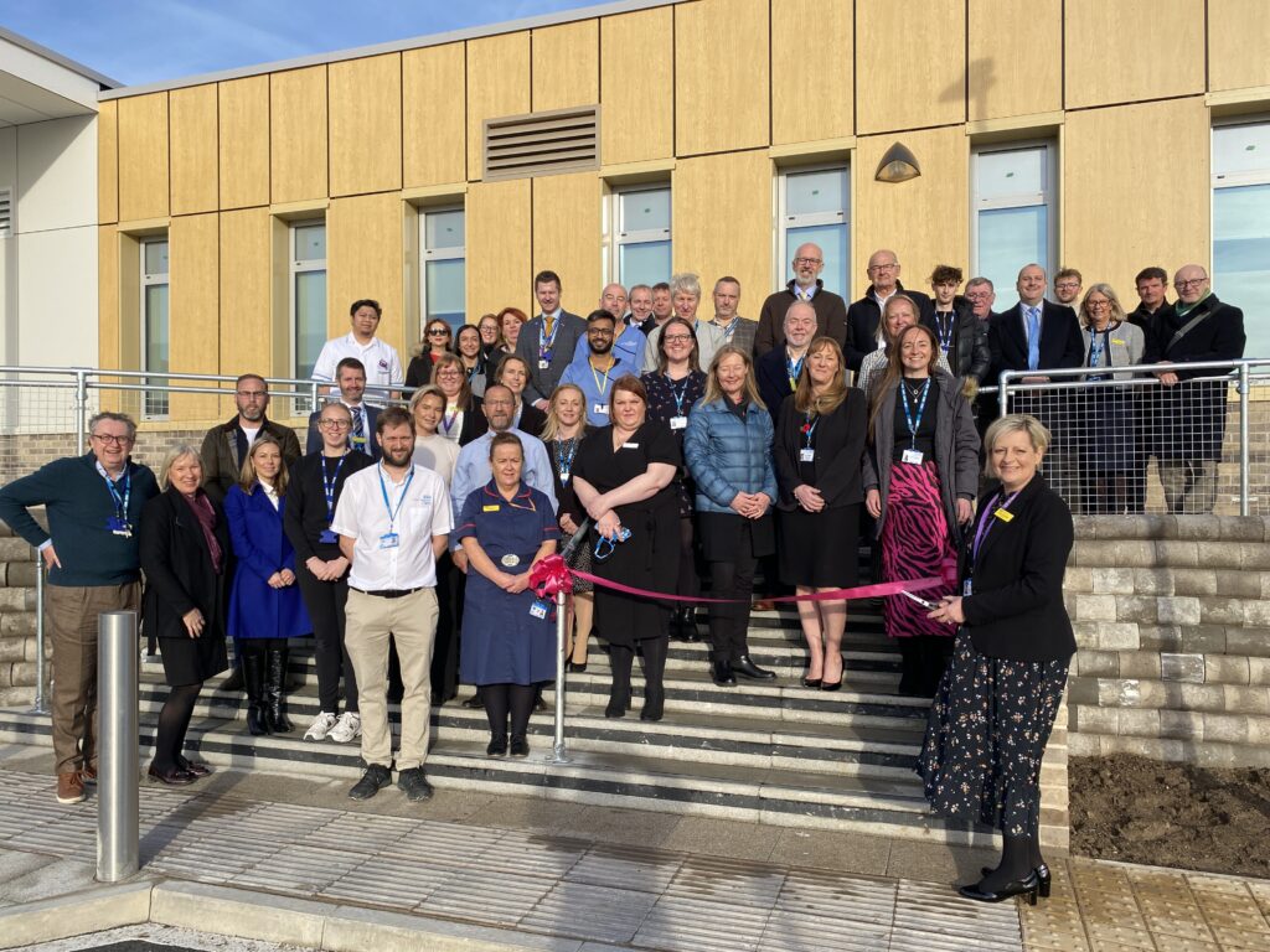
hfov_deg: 67.3
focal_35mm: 26
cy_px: 476
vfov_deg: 53.1
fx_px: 954
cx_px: 635
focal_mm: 4.25
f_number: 1.8
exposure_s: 1/1585
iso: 32
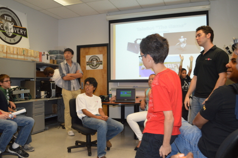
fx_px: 218
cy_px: 79
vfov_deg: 39.9
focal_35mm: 33
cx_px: 119
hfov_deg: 57.3
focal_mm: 22
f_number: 3.8
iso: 500
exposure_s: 1/60
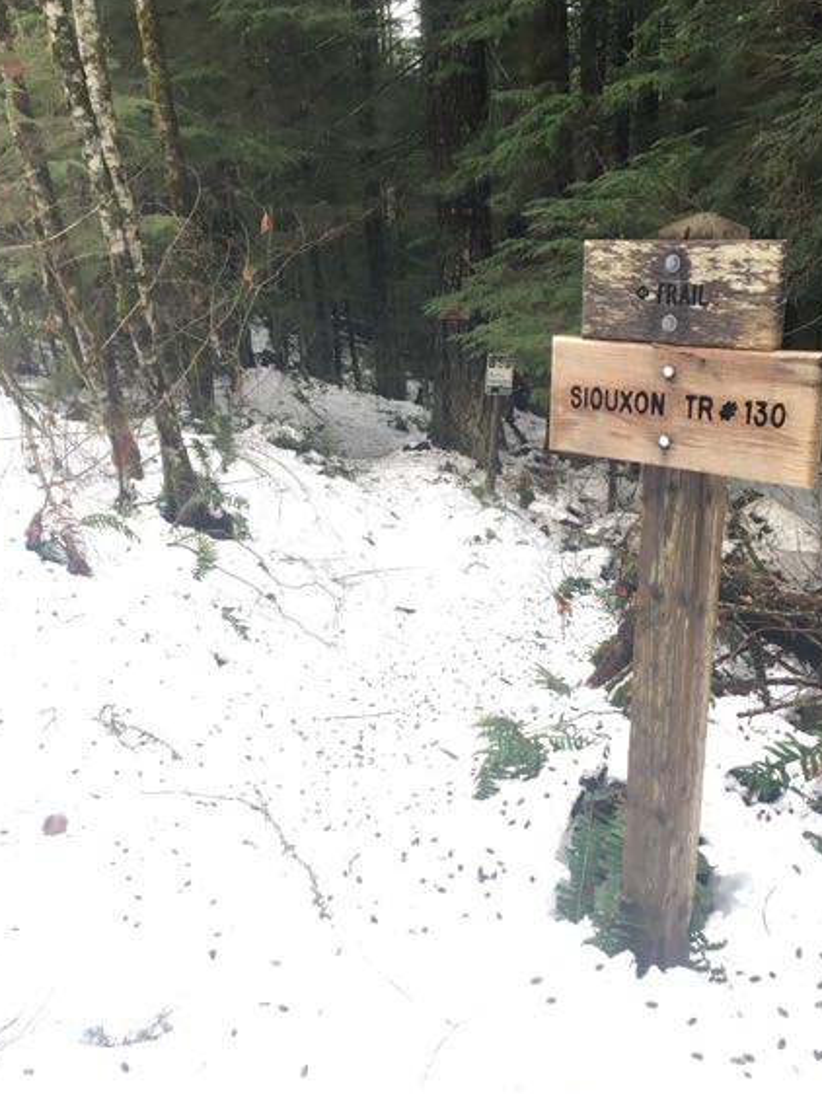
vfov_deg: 55.3
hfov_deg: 42.9
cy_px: 582
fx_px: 1044
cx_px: 440
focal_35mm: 33
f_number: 2.2
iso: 32
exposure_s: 1/40
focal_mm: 4.15
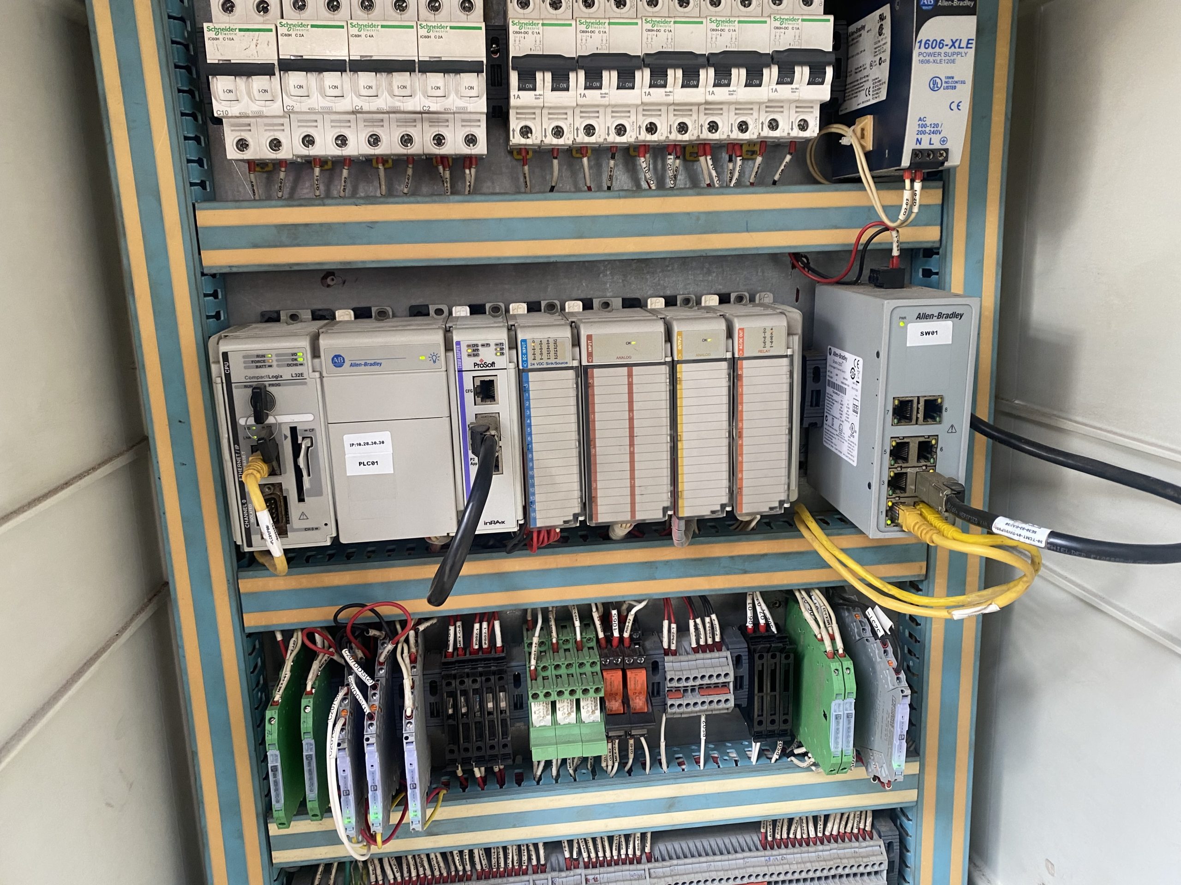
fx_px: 887
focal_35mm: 26
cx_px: 590
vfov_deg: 53.1
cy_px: 442
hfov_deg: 67.3
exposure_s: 1/92
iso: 125
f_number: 1.8
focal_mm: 4.25
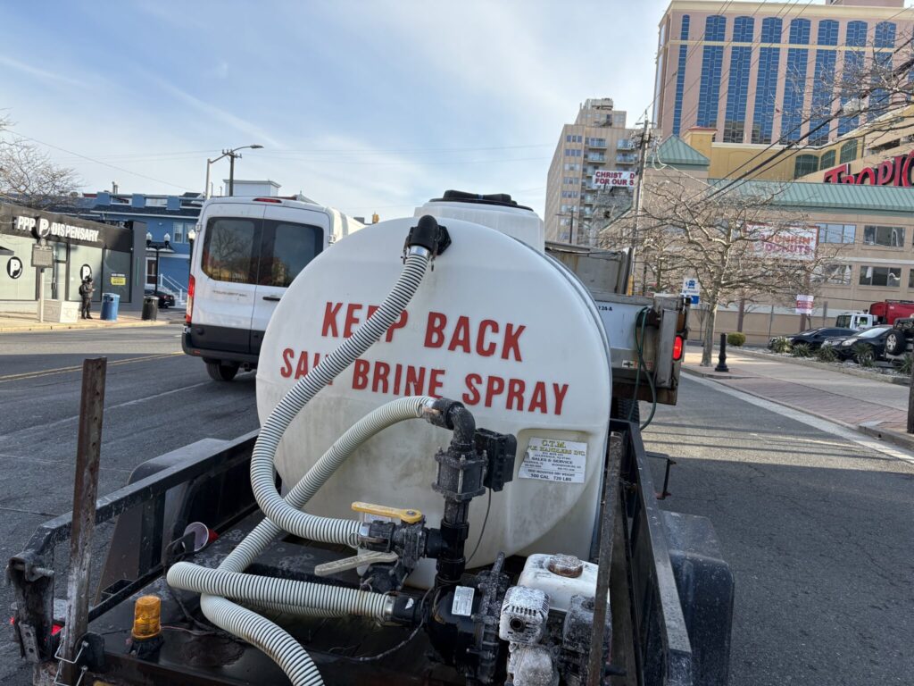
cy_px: 343
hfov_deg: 67.3
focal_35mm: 26
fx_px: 687
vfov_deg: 53.1
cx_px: 457
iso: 50
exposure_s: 1/1550
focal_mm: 5.96
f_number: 1.6
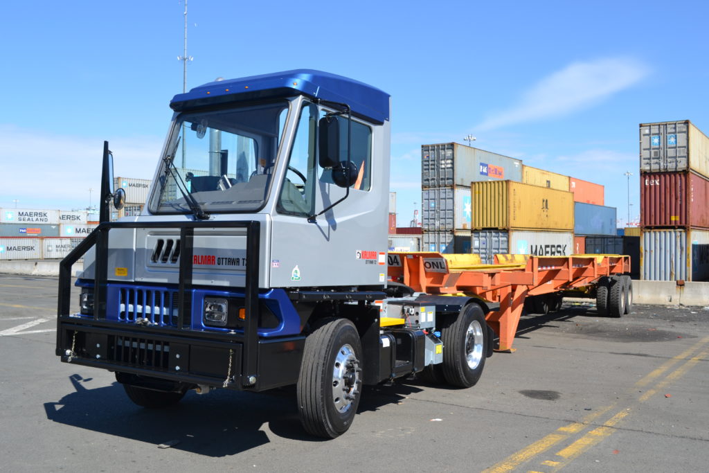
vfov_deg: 36.9
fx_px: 709
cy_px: 236
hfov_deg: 53.1
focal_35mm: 36
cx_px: 354
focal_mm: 24
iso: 100
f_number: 7.1
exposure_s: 1/200
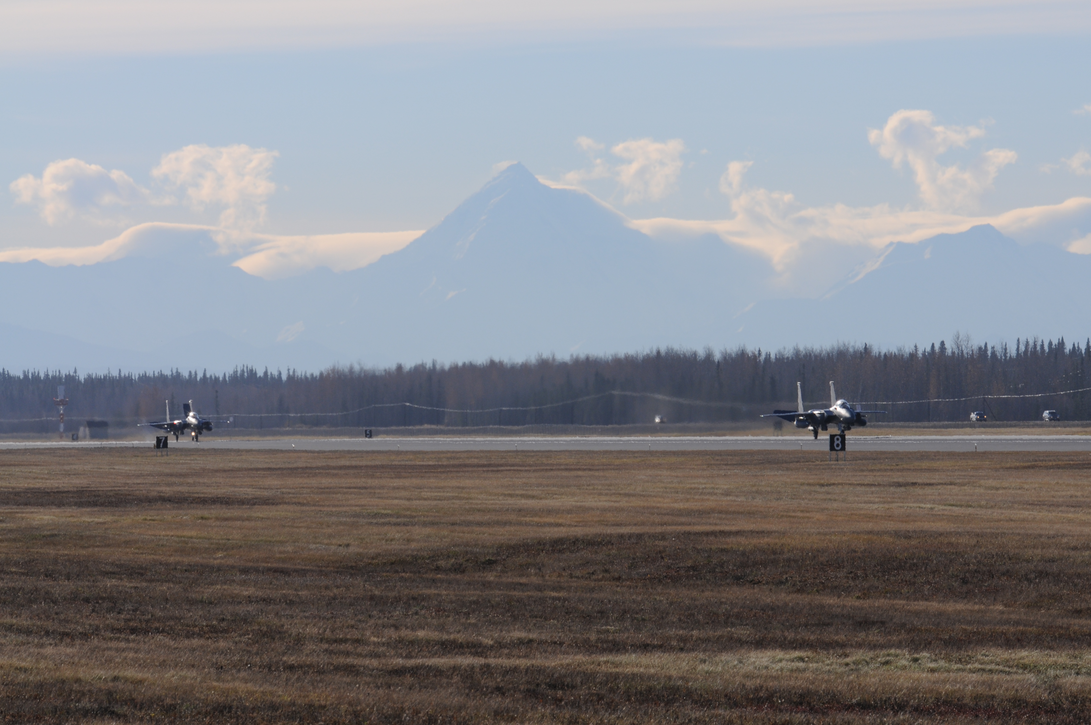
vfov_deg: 4.2
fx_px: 9989
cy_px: 362
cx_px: 546
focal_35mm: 330
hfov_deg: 6.3
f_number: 14
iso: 200
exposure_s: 1/250
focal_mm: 220
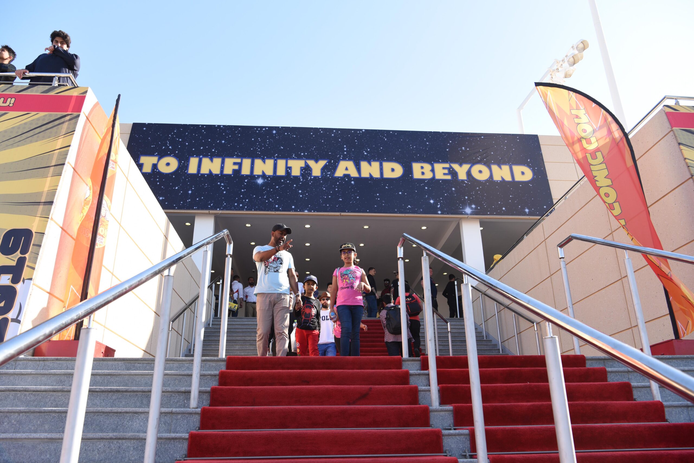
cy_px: 232
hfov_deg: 63.6
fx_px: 559
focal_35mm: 29
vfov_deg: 45.0
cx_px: 347
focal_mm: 29
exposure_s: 1/160
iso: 100
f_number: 6.3
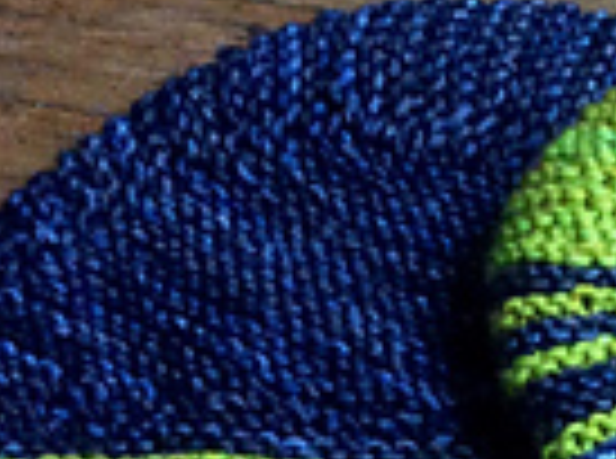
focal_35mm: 117
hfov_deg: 15.2
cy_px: 515
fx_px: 2077
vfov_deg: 12.4
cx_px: 1007
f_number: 2.4
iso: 320
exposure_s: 1/20
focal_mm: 3.3
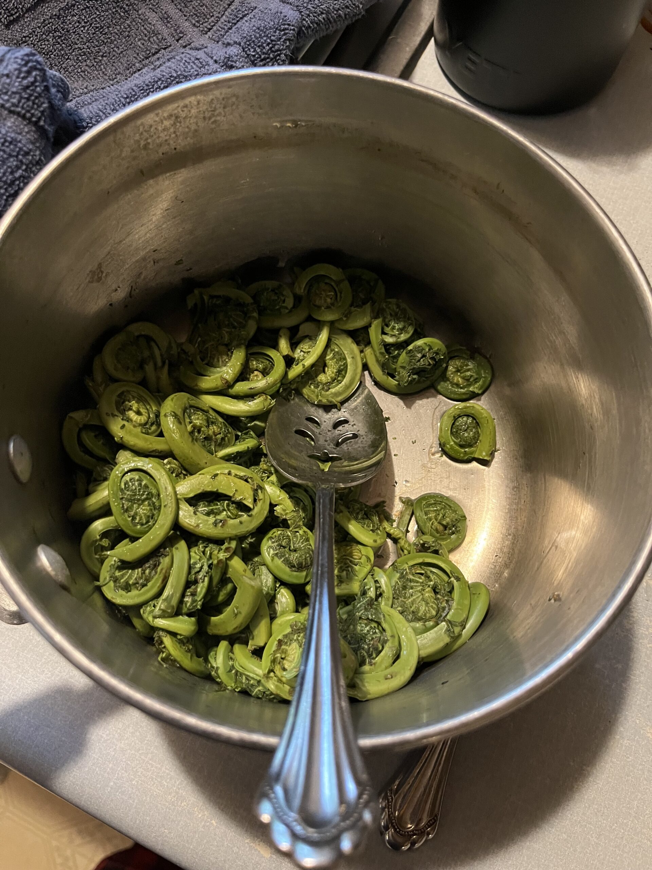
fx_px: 653
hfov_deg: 53.1
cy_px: 435
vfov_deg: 67.3
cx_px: 326
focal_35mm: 26
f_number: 1.6
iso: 640
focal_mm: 5.1
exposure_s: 1/30
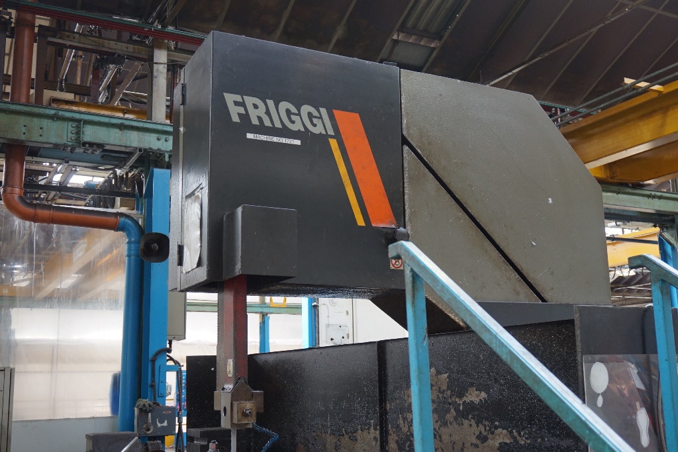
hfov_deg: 49.5
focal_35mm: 39
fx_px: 735
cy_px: 226
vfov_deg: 34.2
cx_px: 339
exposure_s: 1/160
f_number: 4.5
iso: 800
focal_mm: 26
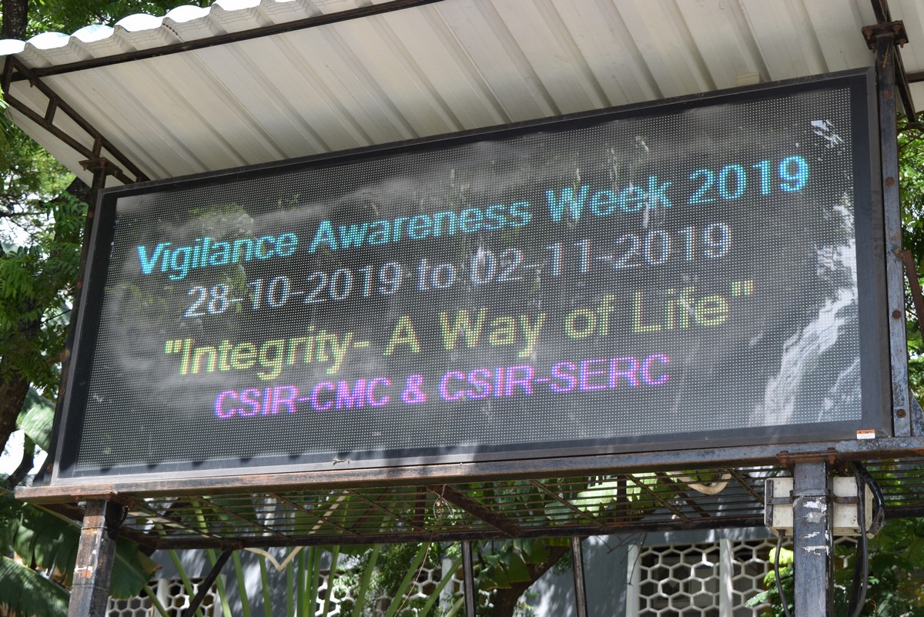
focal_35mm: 57
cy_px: 308
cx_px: 462
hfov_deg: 35.0
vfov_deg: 23.8
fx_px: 1463
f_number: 8
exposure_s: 1/250
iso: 360
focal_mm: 38
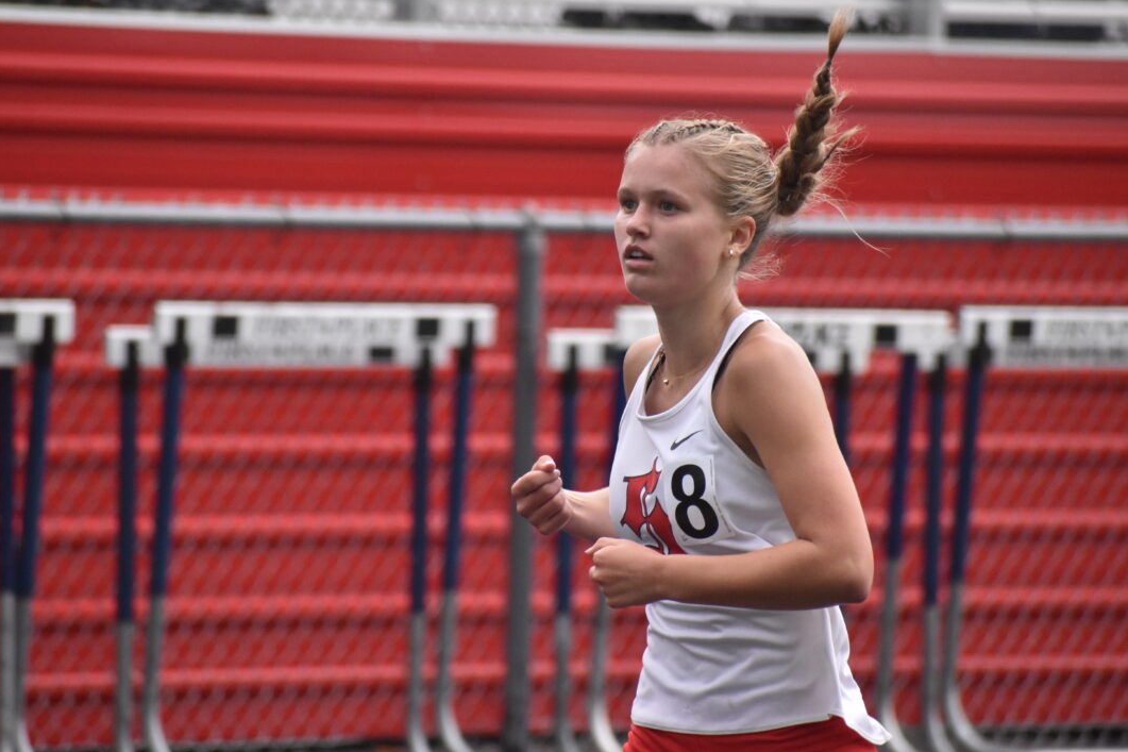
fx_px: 13157
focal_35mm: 420
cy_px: 371
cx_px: 548
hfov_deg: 4.9
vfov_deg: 3.3
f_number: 6.3
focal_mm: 270
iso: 1600
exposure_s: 1/4000
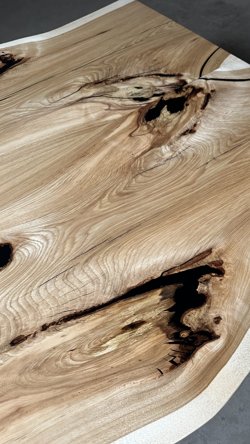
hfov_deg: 42.3
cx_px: 166
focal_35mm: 27
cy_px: 220
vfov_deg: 69.9
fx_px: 318
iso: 320
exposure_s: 1/60
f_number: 1.78
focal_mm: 6.86
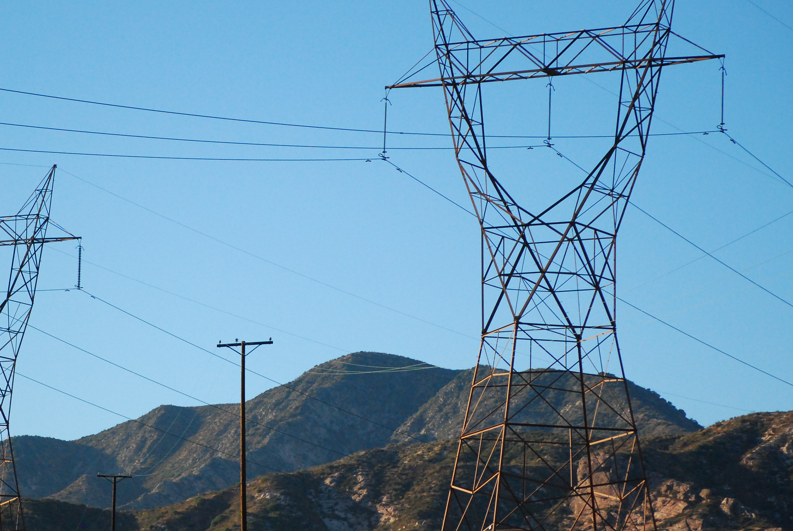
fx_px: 4014
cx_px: 282
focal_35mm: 182
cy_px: 284
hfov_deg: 11.3
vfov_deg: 7.6
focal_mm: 82
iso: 800
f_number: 4.5
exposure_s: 1/4000
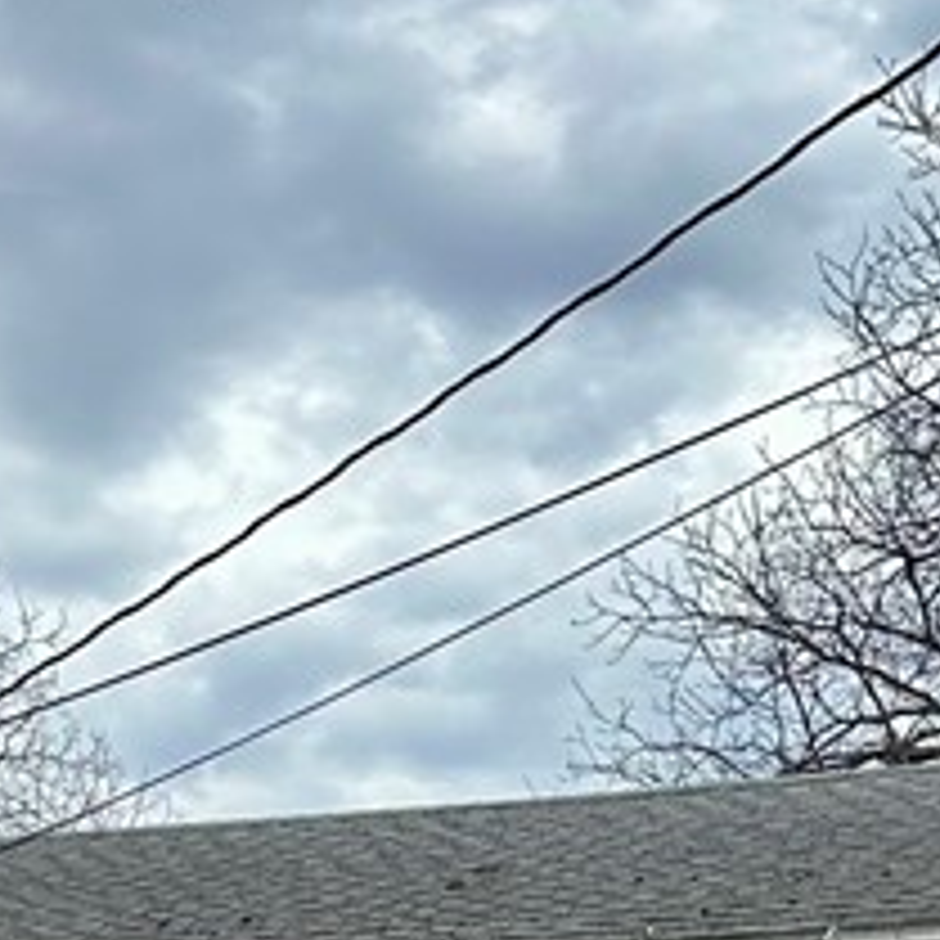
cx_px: 301
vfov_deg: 15.6
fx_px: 3195
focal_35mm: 104
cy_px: 1349
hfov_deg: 16.7
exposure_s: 1/2155
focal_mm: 6.86
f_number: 1.78
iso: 80
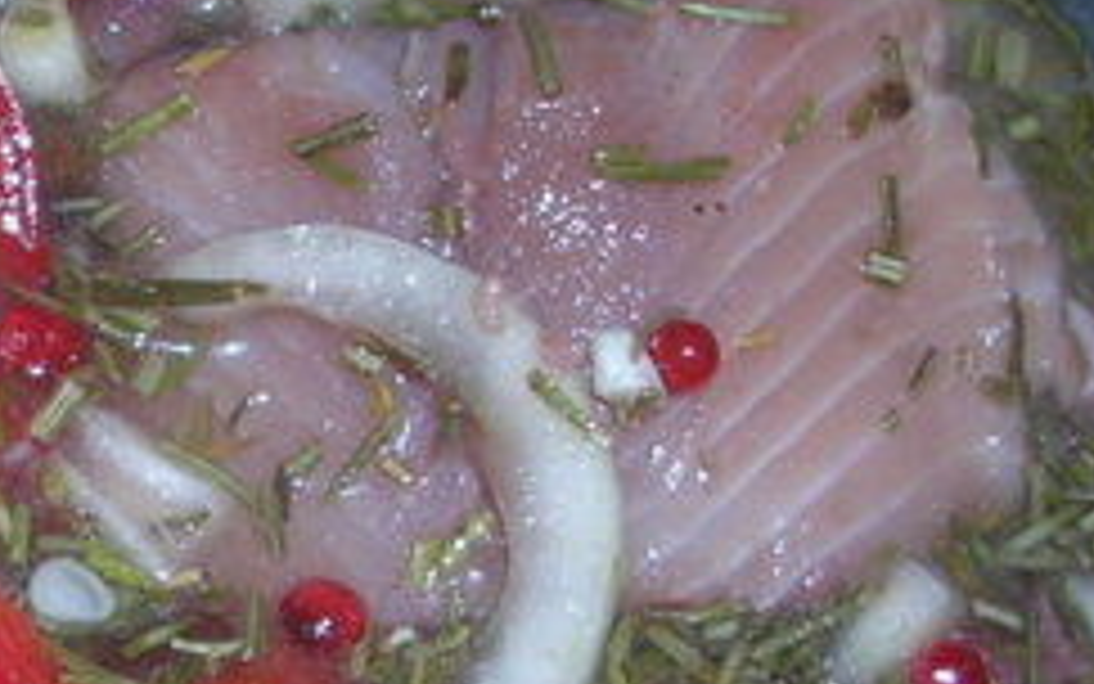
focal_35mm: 106
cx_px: -293
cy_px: 468
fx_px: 3161
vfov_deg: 12.3
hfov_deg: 18.4
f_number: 2.8
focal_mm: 5.8
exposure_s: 1/60.1
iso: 50
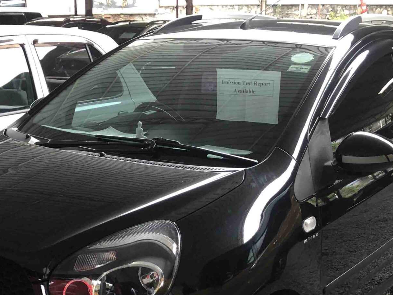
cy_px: 242
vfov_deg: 24.4
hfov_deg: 32.7
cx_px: 169
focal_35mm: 59
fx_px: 670
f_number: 1.8
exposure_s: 1/30
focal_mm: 3.99
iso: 25
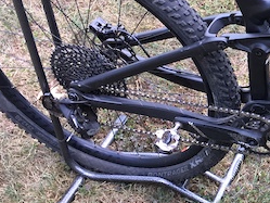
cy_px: 91
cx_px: 363
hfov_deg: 19.3
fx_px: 726
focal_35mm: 93
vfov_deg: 15.9
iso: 40
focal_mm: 4.15
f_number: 2.2
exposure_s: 1/120
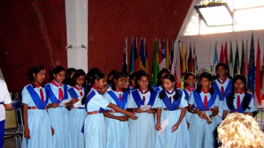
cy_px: 91
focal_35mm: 43
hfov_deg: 47.3
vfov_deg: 27.7
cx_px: 132
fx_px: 301
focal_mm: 5.26
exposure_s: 1/60
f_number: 3.84
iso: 140
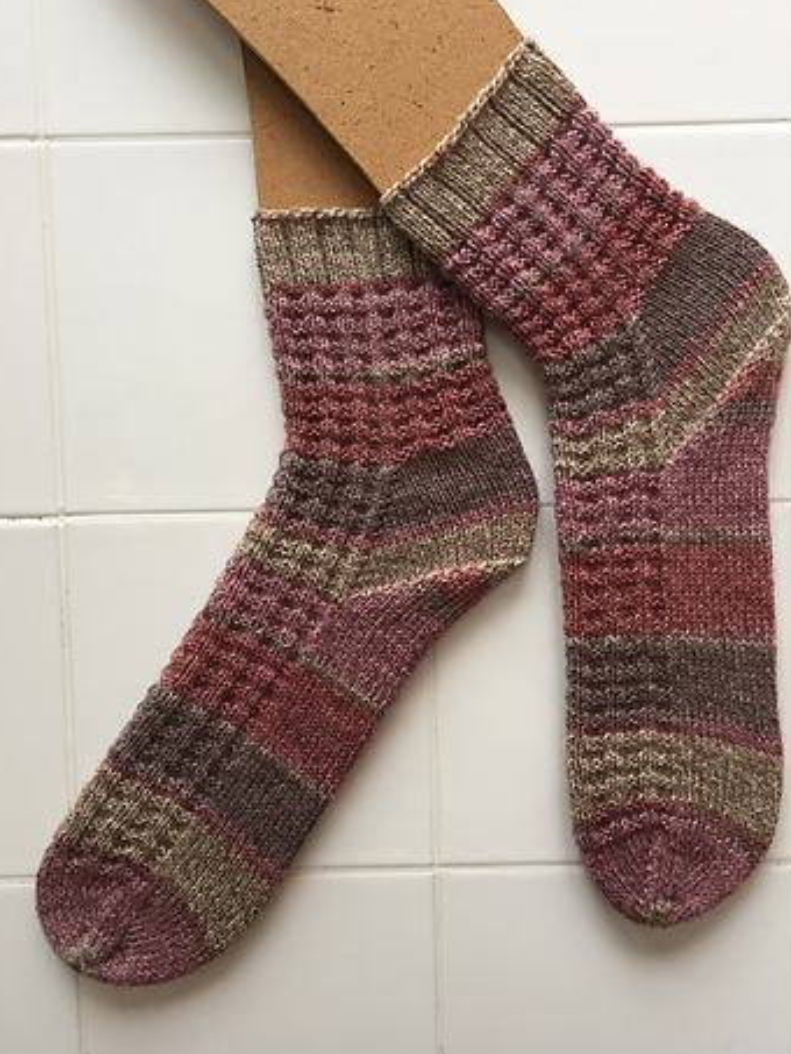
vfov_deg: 56.8
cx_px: 422
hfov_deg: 44.2
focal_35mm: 32
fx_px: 975
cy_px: 535
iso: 80
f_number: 2.2
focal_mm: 4.15
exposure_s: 1/30
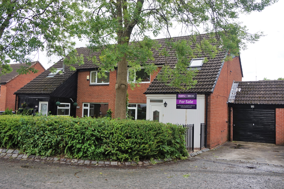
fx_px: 248
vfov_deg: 41.7
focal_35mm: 32
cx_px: 142
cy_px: 94
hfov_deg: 59.5
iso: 100
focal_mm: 21
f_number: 5
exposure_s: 1/60
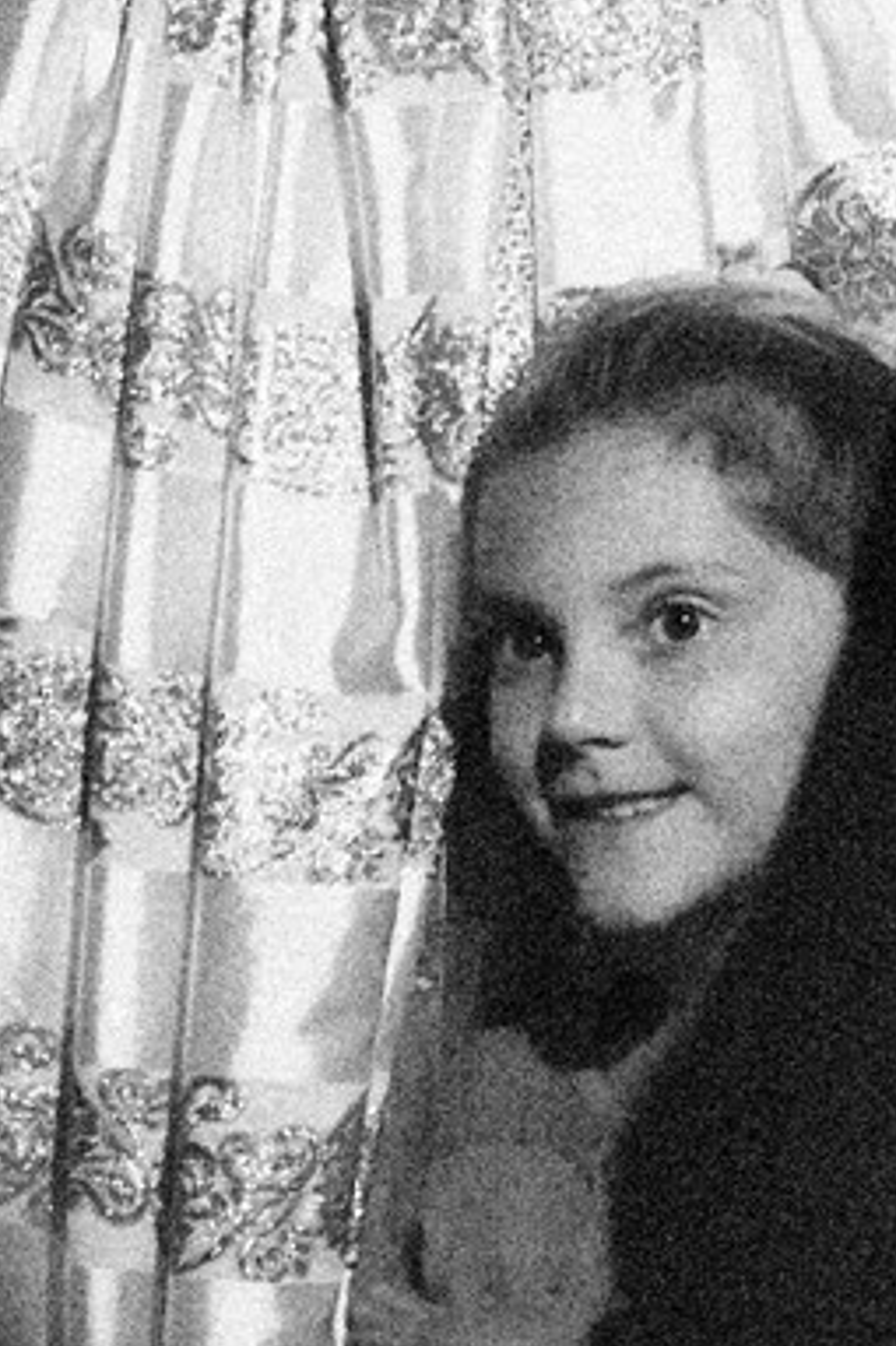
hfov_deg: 7.0
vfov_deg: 10.3
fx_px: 7323
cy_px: -271
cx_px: 1059
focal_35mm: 196
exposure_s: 1/125
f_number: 2.8
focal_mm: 34
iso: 800
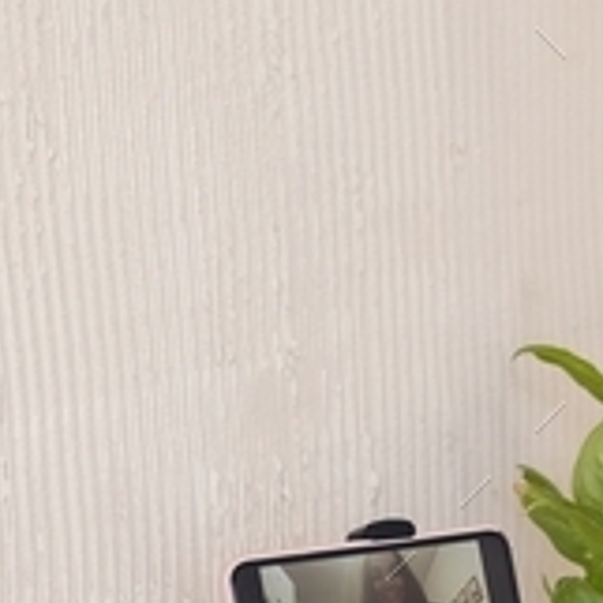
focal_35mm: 247
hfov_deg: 7.0
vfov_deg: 7.0
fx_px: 4868
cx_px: 719
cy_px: 762
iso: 250
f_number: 2
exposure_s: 1/500
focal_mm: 35
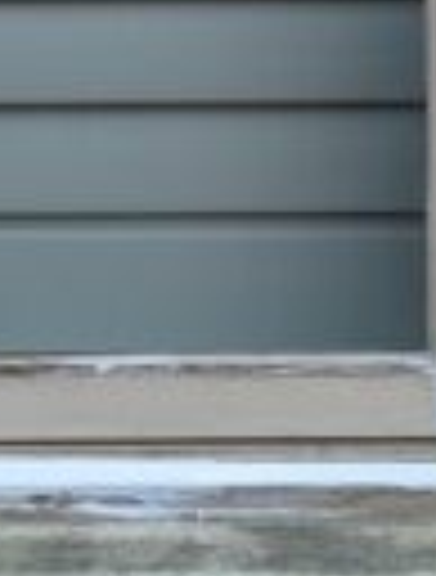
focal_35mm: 149
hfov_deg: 9.9
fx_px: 2486
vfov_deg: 11.5
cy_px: -686
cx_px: 485
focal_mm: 6.81
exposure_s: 1/409
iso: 37
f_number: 1.85
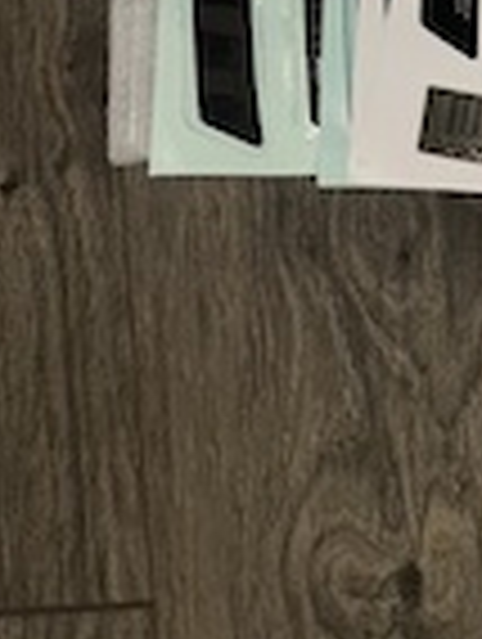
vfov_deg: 11.8
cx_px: 1324
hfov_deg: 8.8
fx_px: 2702
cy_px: -716
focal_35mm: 146
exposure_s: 1/30
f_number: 1.6
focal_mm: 5.96
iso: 50
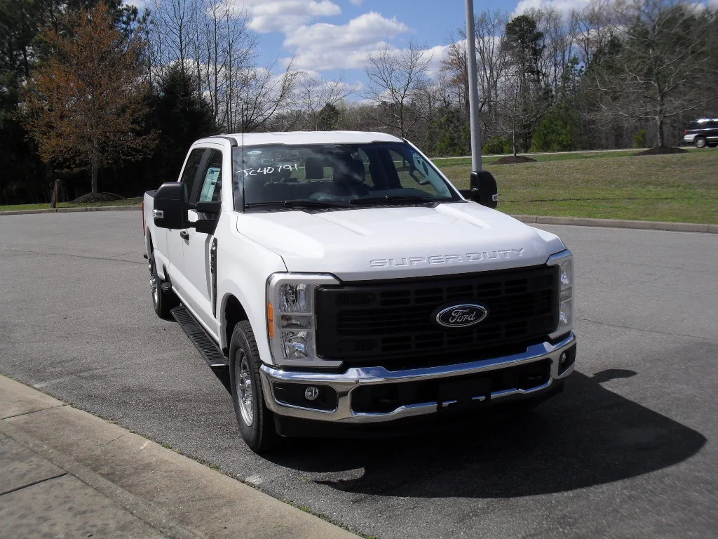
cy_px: 270
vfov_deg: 40.7
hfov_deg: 52.6
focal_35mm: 35
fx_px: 726
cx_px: 359
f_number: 8.4
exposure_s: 1/350
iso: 100
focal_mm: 6.3
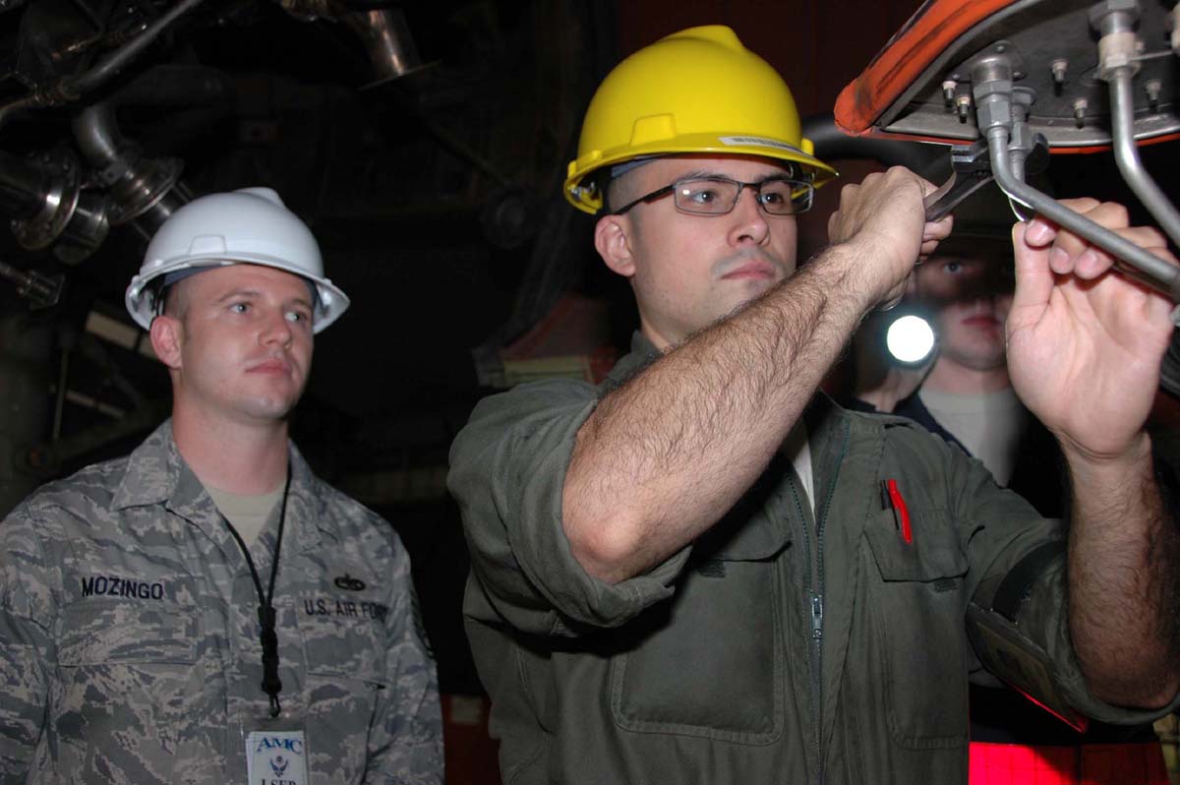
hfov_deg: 53.2
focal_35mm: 36
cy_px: 392
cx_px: 590
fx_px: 1179
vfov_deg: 36.8
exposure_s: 1/60
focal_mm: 24
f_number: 4
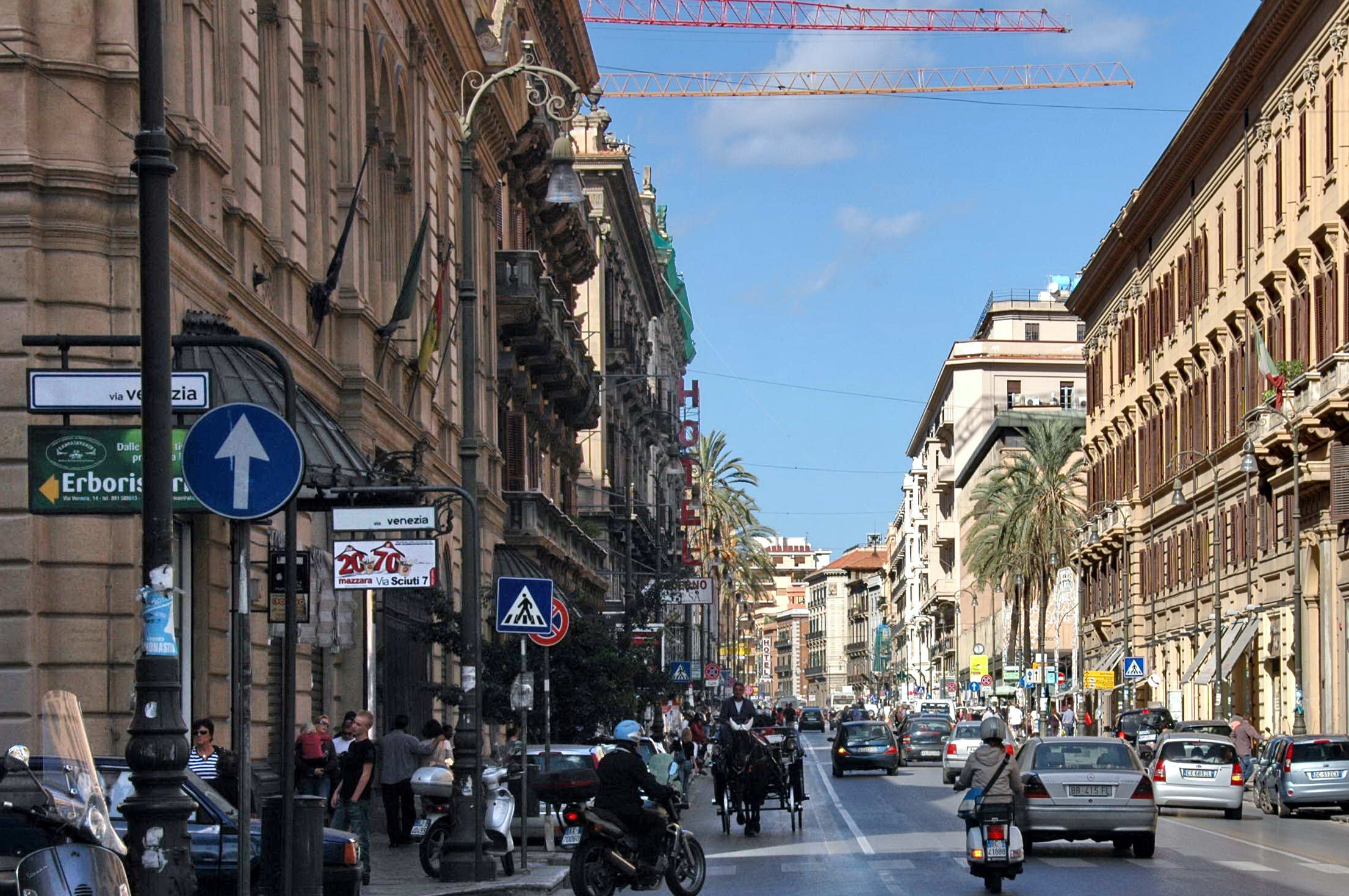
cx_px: 914
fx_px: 3669
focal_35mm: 98
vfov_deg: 13.9
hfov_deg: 20.8
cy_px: 581
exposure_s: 1/320
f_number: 9
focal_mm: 48
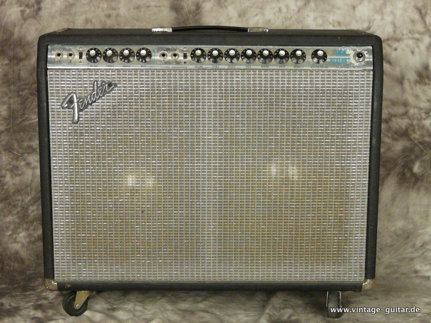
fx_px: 809
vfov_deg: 22.6
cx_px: 216
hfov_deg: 29.8
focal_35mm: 65
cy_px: 162
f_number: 3.2
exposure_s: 1/80
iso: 400
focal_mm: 6.7
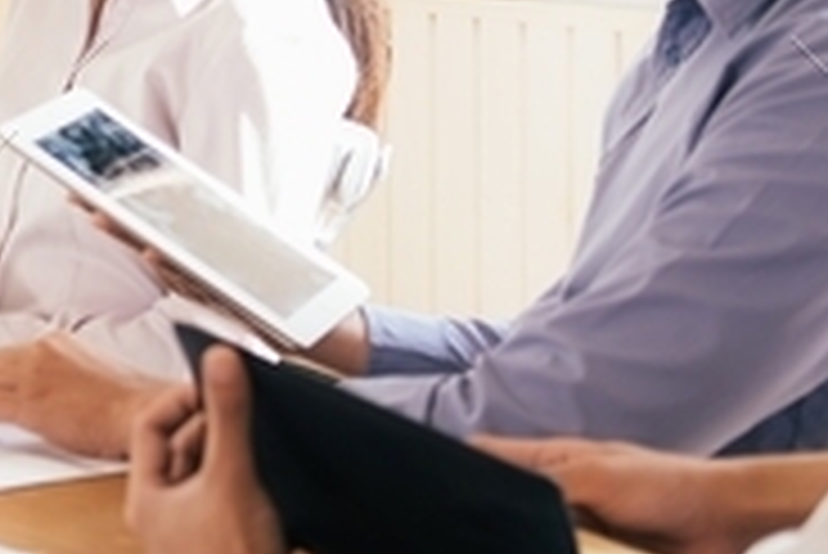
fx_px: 3913
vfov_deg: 8.0
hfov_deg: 11.7
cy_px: -97
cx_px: -248
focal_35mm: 170
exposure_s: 1/100
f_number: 2.5
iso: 200
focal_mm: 35
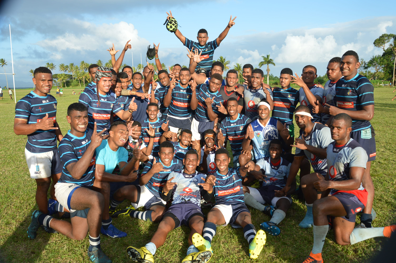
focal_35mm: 27
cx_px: 198
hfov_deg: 67.4
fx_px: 297
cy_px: 132
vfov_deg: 47.8
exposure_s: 1/160
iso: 100
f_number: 6.3
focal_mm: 18
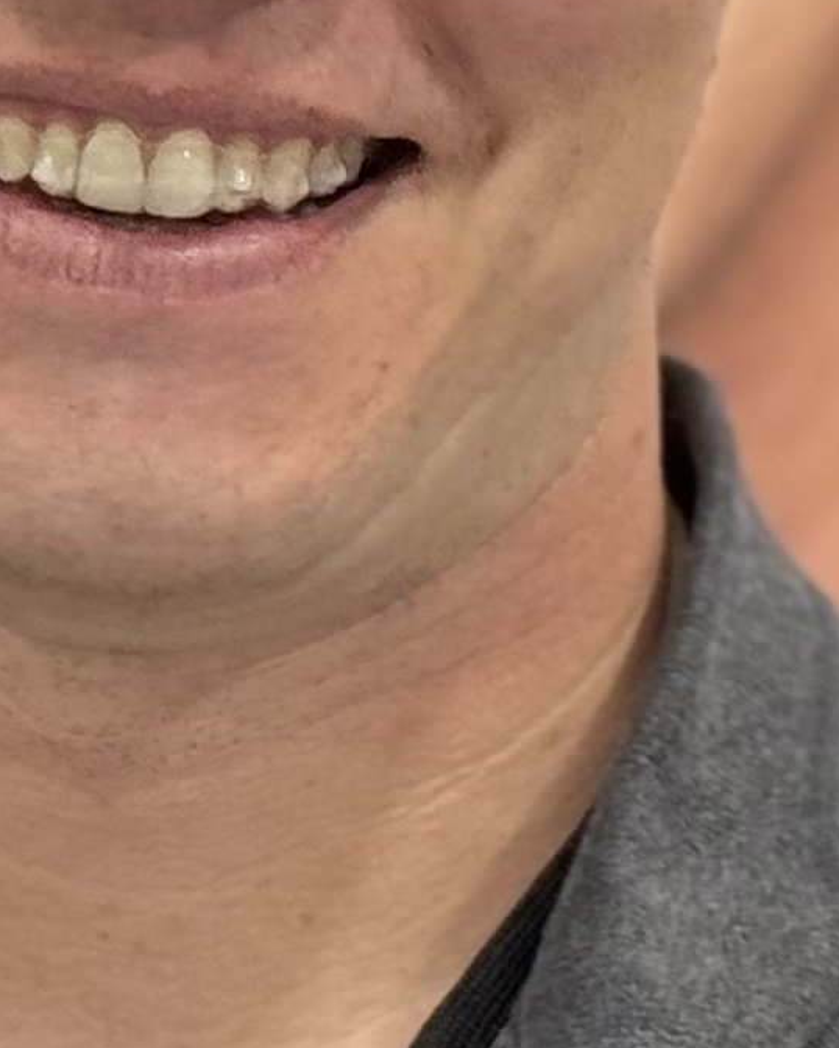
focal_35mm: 281
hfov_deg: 5.5
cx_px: 47
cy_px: 717
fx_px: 8718
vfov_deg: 6.9
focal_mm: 6.76
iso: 200
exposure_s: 1/60
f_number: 1.78
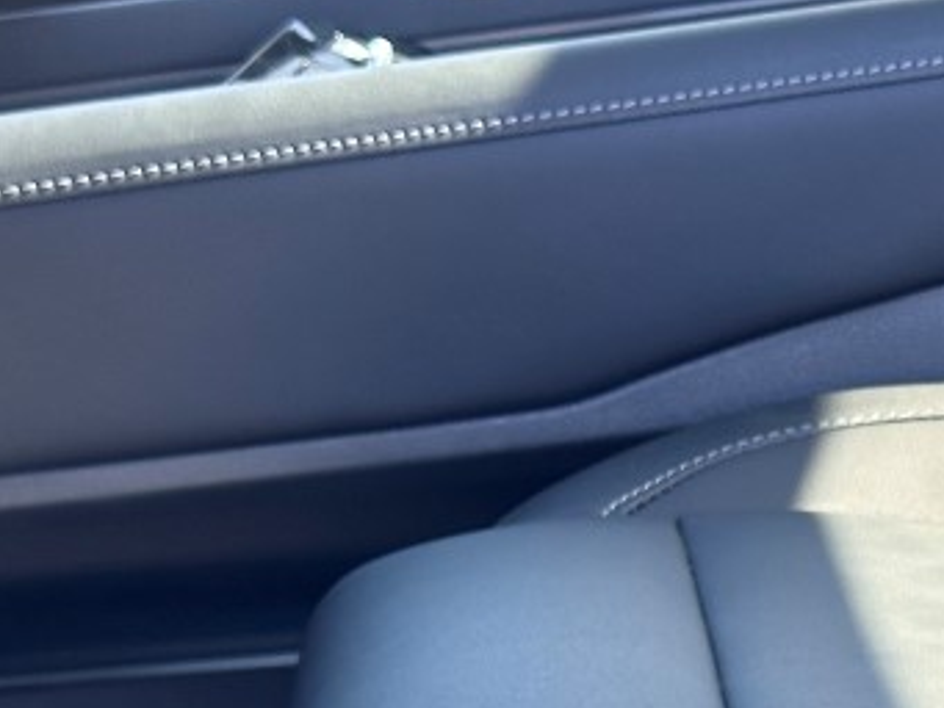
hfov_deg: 13.0
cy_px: 979
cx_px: 1406
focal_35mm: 144
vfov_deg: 10.1
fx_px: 3928
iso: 80
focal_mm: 6.86
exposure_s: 1/168
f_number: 1.78
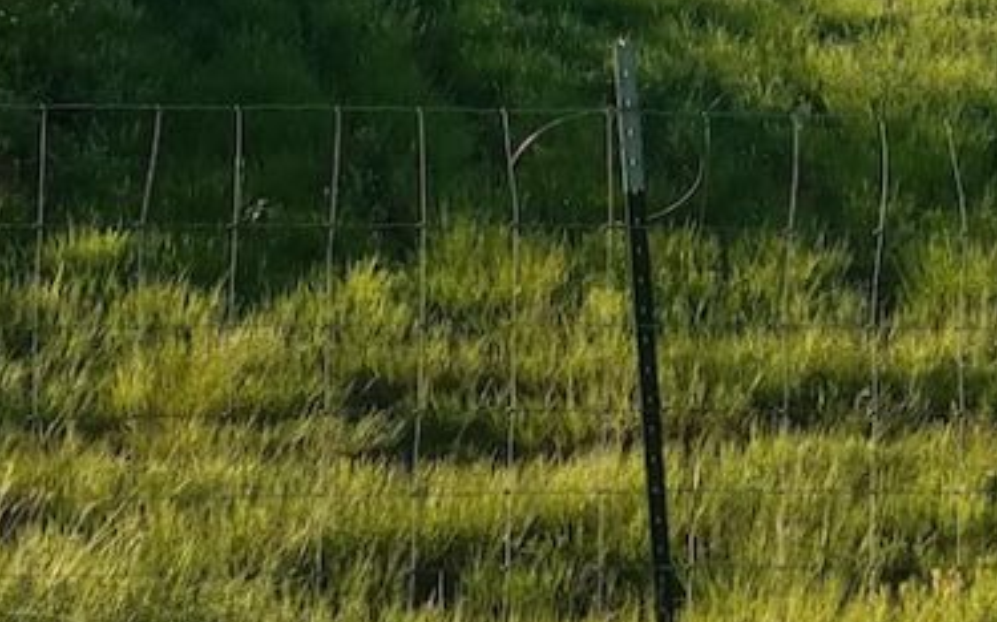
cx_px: 819
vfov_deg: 11.1
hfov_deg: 18.3
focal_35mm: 113
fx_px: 3069
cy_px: -356
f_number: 1.7
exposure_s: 1/898
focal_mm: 4.2
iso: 40
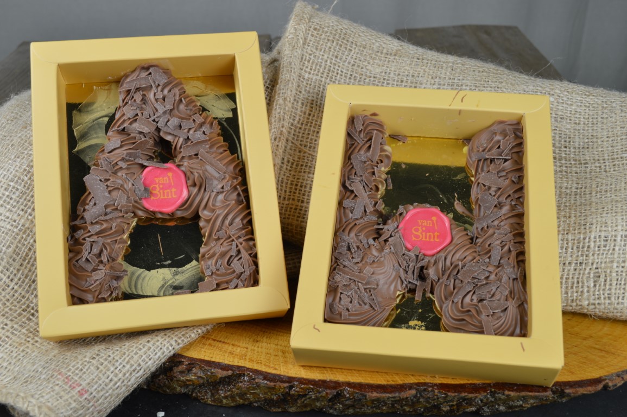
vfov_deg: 31.8
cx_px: 314
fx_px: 731
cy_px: 208
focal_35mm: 42
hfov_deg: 46.4
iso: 100
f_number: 8
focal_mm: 28
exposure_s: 1/6
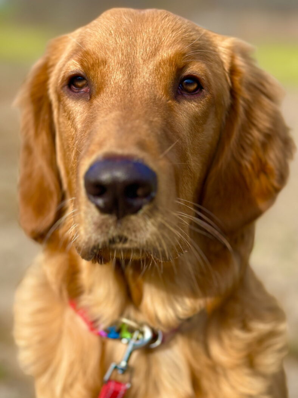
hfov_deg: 30.3
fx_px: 551
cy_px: 199
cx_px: 149
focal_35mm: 48
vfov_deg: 39.7
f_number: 1.78
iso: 80
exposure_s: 1/2114
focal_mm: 6.86
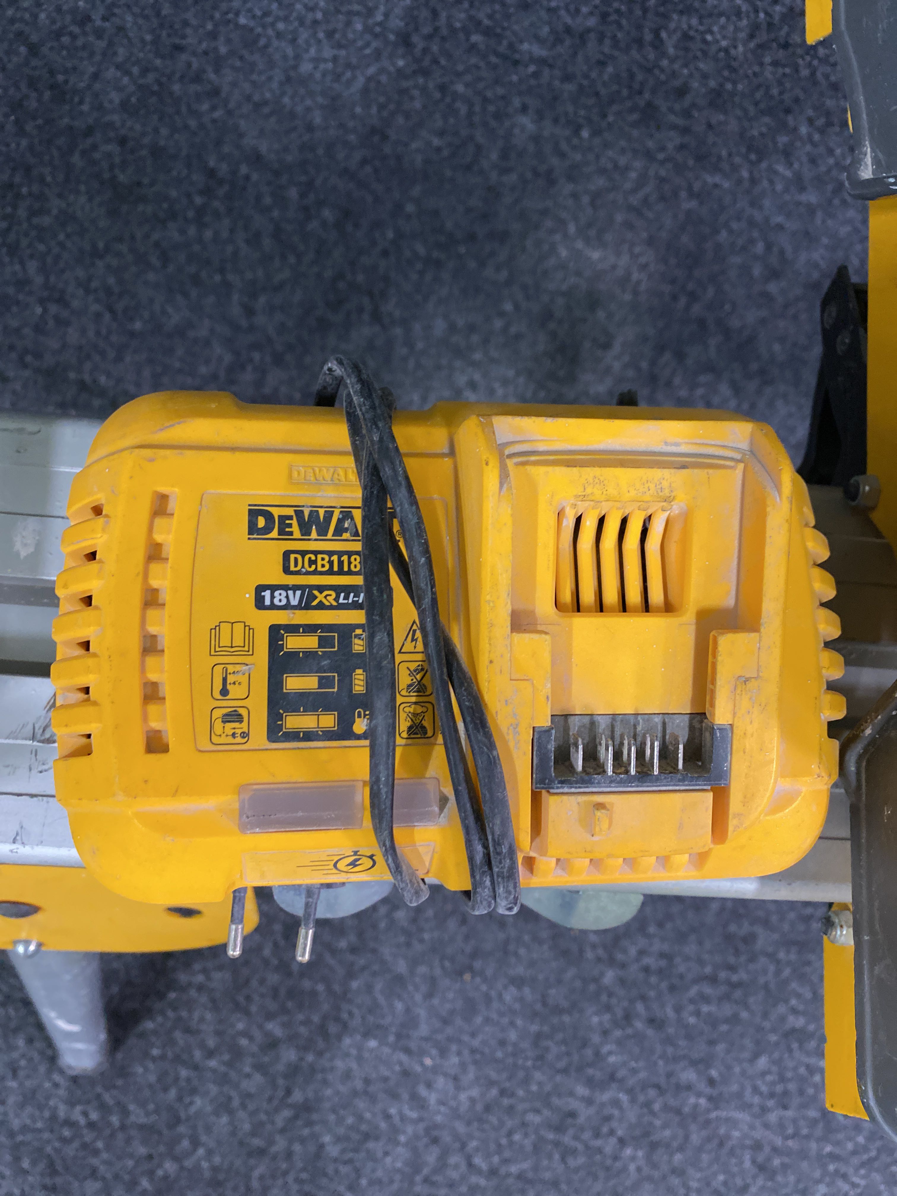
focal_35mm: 26
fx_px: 898
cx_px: 448
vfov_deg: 67.3
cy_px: 598
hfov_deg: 53.1
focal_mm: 4.25
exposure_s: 1/60
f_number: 1.8
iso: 320
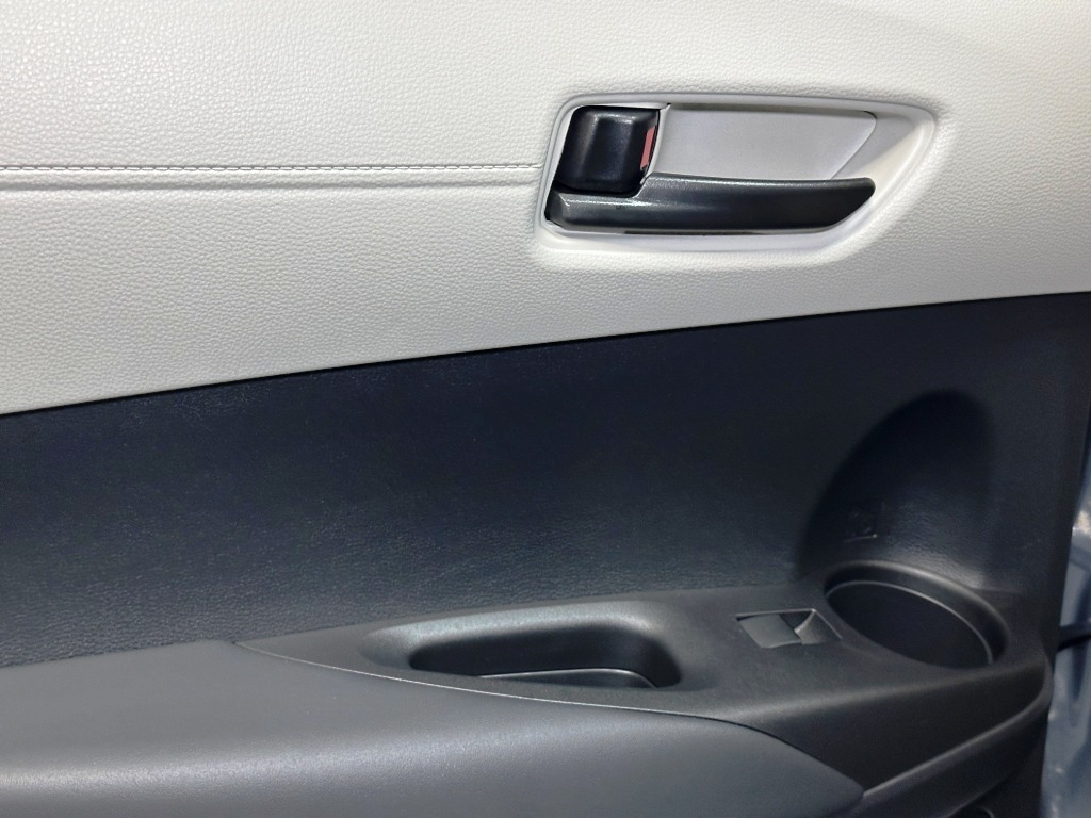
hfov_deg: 39.7
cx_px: 546
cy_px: 409
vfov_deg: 30.3
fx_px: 1513
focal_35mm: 48
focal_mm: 6.86
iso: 320
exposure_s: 1/40
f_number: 1.78
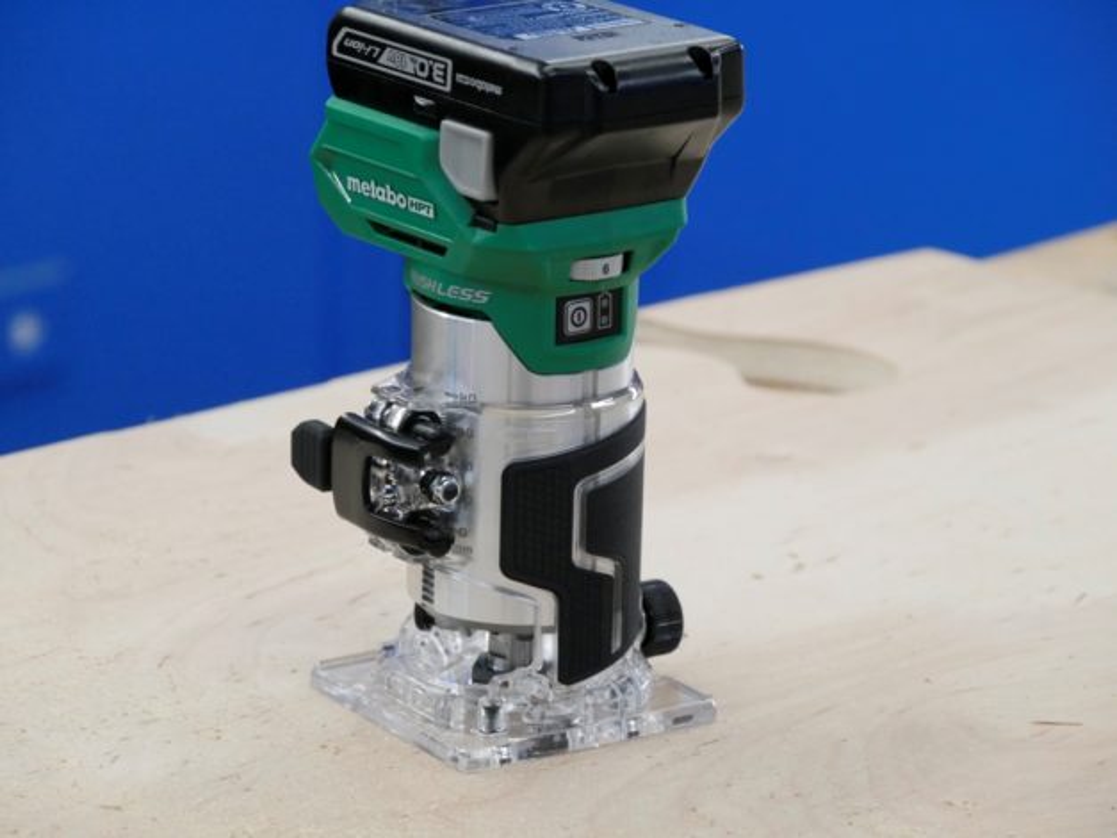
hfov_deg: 12.2
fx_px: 5226
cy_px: 419
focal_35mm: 162
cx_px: 558
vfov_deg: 9.2
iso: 3200
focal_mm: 81
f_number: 5.4
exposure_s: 1/200
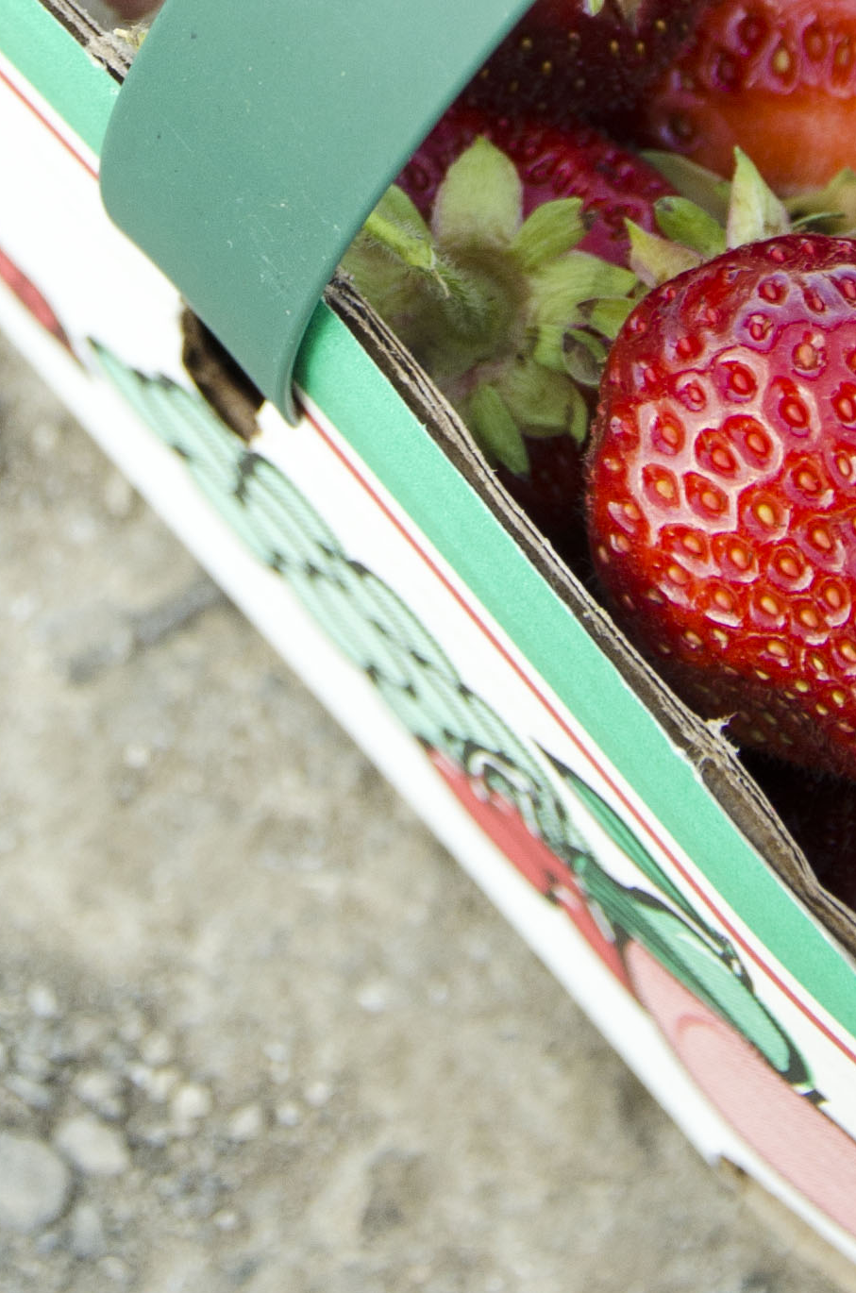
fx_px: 8701
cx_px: 341
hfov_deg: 5.6
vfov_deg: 8.4
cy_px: -264
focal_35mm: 243
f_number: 6.7
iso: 200
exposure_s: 1/180
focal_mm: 45
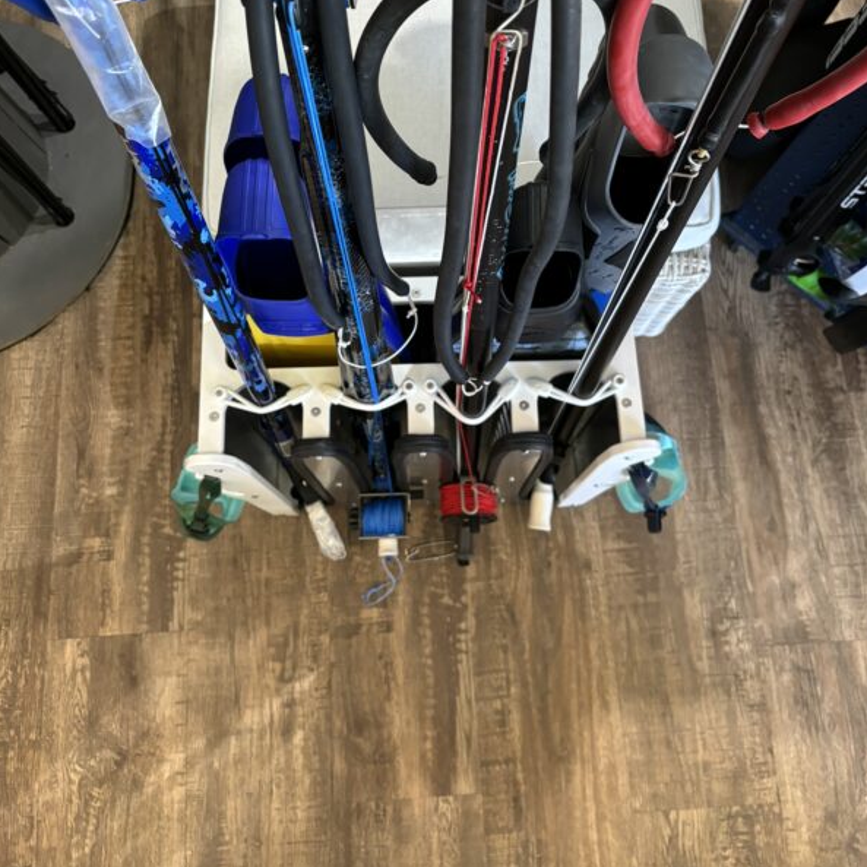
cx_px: 433
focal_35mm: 31
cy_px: 313
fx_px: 878
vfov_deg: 51.8
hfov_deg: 52.5
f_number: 1.6
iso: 320
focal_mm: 5.96
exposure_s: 1/50
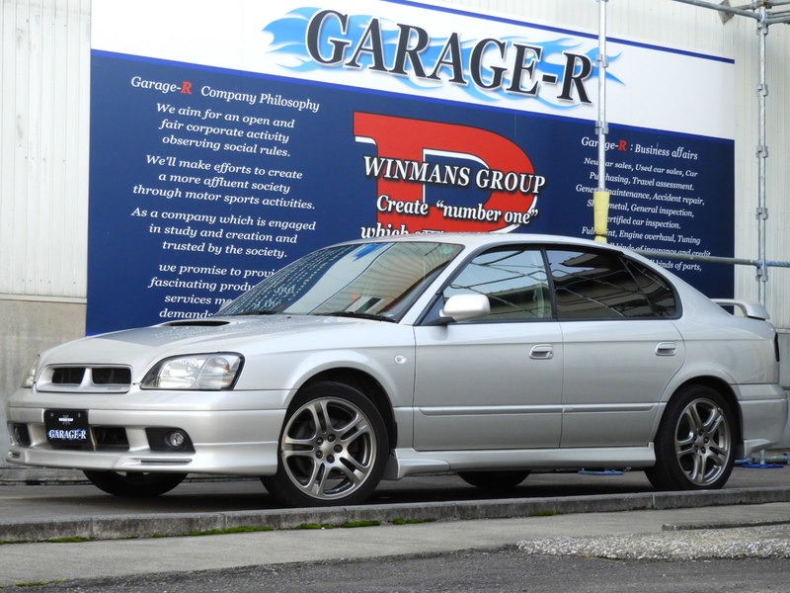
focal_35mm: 105
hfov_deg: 18.7
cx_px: 395
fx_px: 2396
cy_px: 296
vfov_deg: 14.1
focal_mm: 18.8
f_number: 4.8
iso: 280
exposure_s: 1/60
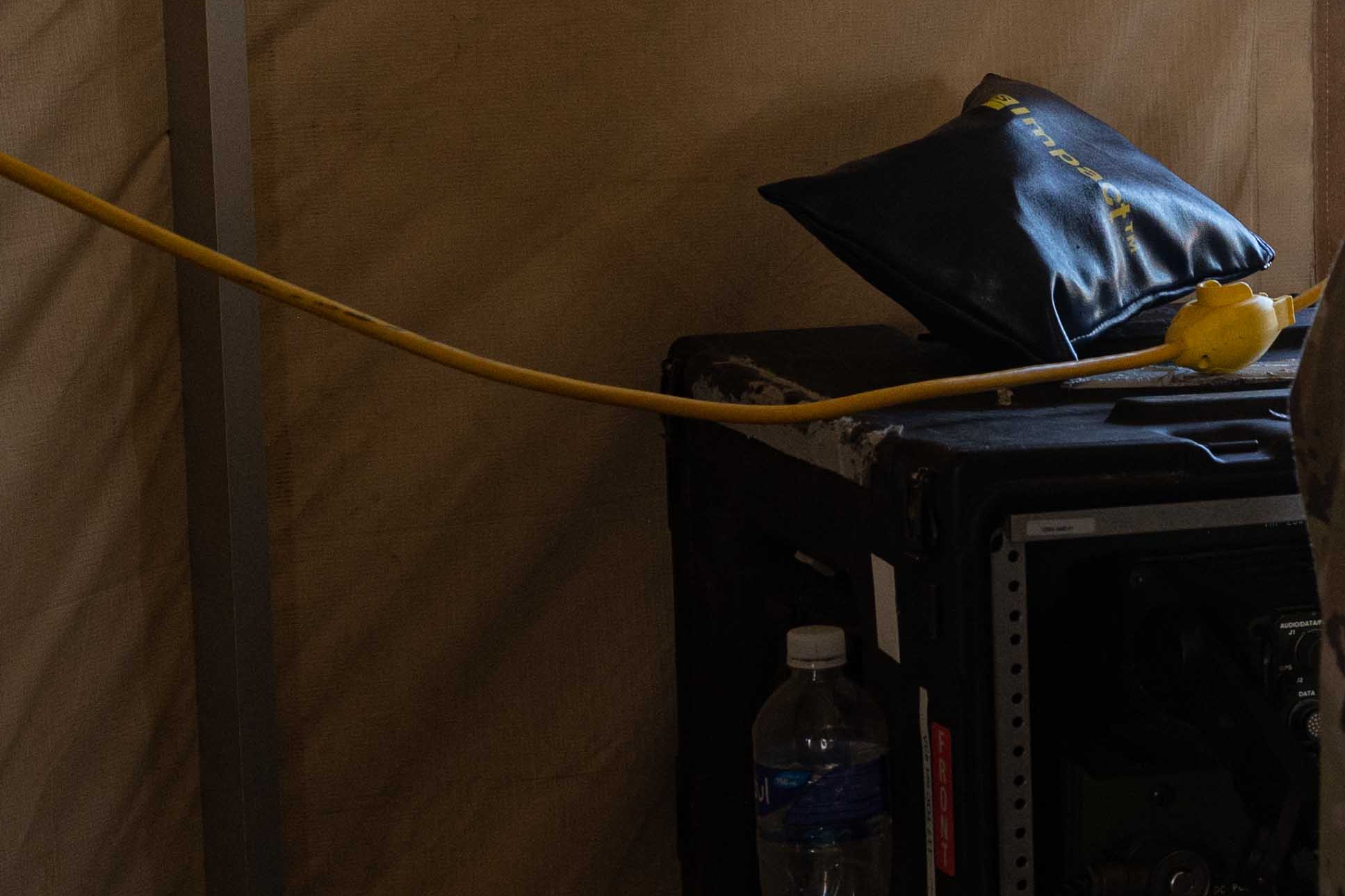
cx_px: 1946
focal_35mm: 125
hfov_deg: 15.3
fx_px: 4668
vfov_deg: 10.9
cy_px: 749
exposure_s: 1/80
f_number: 5.6
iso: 1000
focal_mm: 40
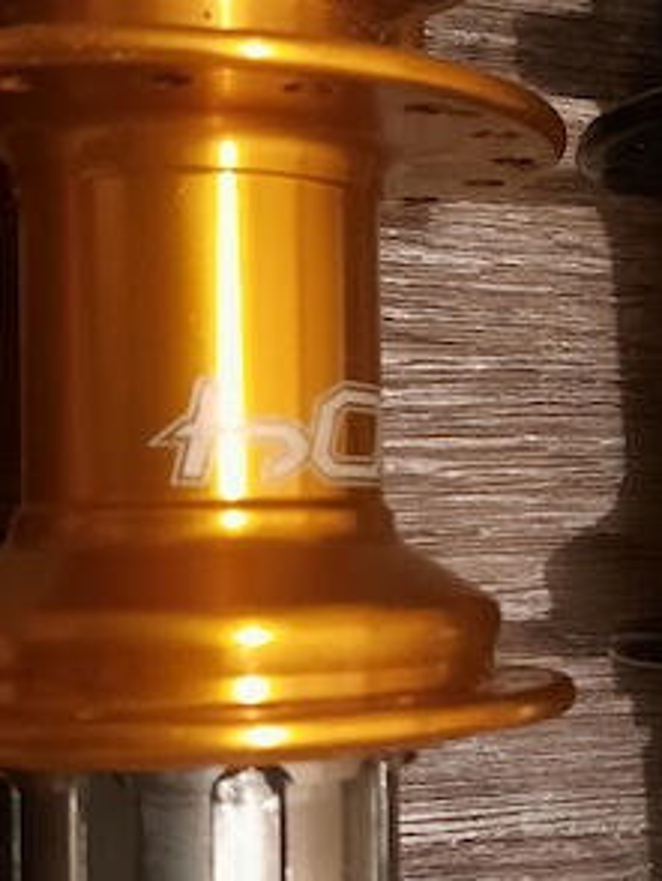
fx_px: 1731
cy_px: 476
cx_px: 632
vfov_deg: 28.5
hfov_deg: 21.0
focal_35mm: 68
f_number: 2
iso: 800
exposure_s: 1/20
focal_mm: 4.6
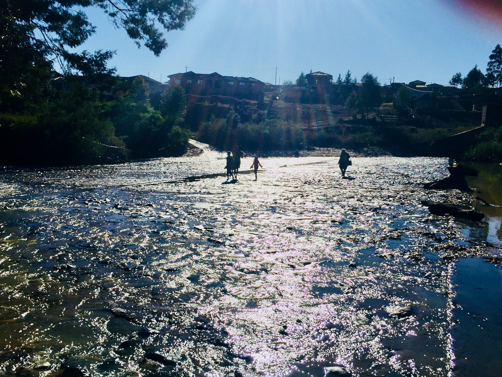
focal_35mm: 29
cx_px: 251
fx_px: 421
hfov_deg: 61.7
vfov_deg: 48.2
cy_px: 188
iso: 32
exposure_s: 1/9901
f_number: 2.2
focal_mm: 4.15
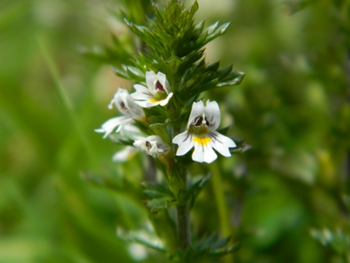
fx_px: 1042
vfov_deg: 14.4
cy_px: 132
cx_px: 175
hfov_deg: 19.1
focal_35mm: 103
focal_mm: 18.6
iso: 80
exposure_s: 1/640
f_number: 4.5
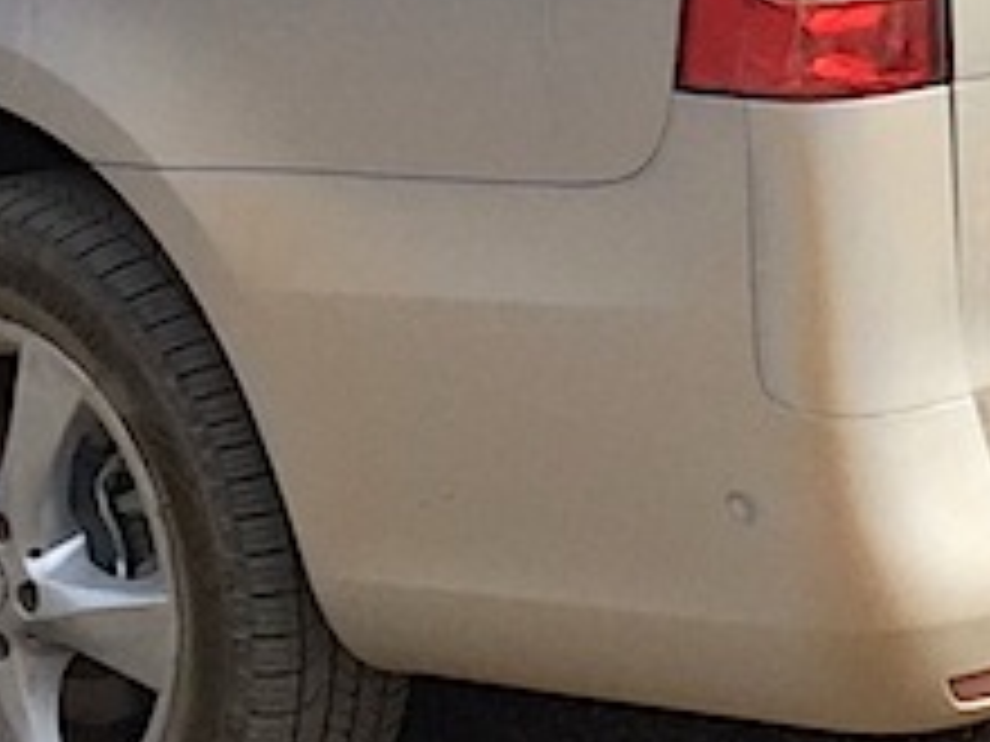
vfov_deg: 8.5
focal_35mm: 169
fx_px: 4833
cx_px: 814
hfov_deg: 11.6
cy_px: -576
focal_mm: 4.15
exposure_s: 1/507
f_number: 2.2
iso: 32
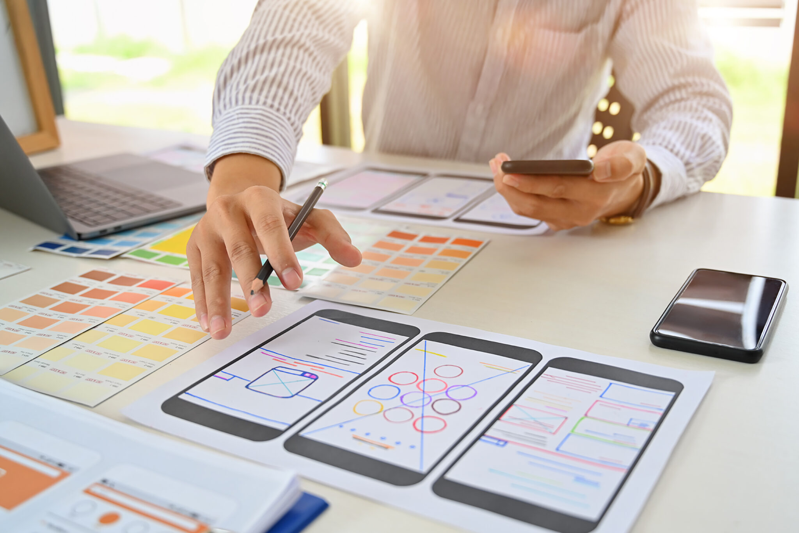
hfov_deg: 49.5
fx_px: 866
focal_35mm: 39
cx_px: 400
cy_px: 266
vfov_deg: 34.2
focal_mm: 39
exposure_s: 1/160
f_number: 4
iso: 200
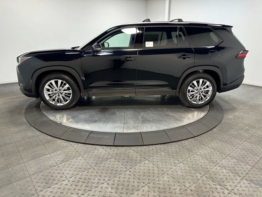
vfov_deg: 56.8
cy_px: 98
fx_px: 182
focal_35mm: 24
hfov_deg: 71.6
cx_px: 131
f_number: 1.78
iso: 640
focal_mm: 6.86
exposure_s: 1/60
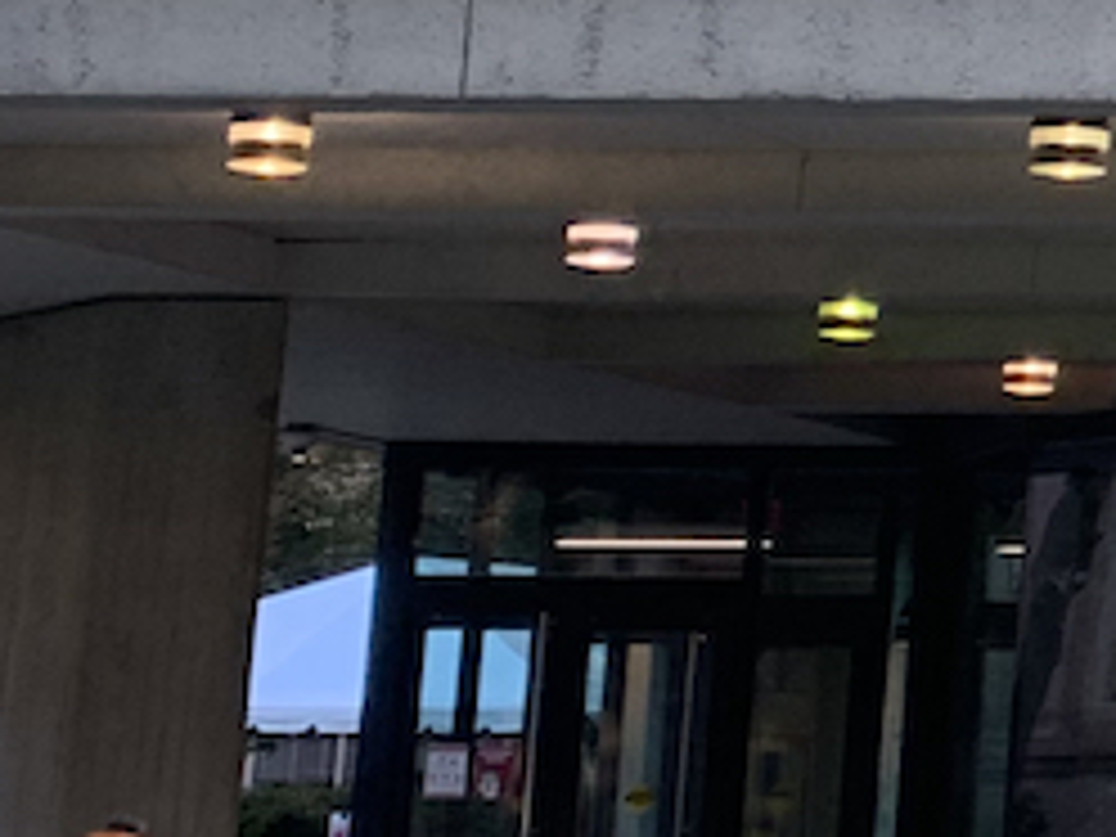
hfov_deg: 12.3
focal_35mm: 140
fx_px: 4514
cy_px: -194
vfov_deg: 10.4
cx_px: 2297
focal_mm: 4.25
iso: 25
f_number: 1.8
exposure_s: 1/196
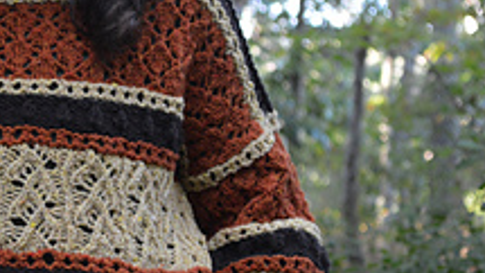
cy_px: 166
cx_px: -45
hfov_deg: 10.6
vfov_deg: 6.0
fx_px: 2588
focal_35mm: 201
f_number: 5.6
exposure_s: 1/15
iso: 1000
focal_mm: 55
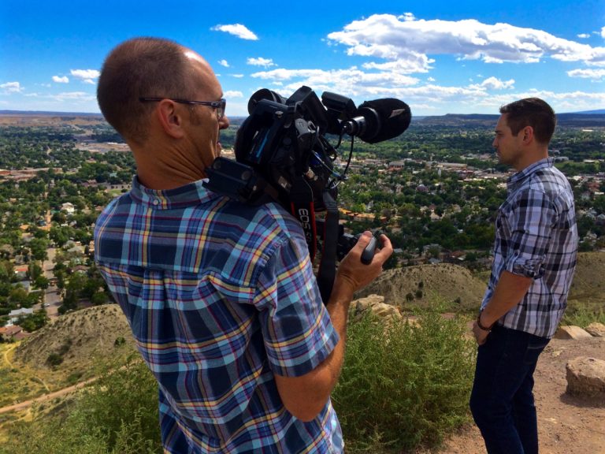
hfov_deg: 61.7
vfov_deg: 48.2
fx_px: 507
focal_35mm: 29
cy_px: 227
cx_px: 302
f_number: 2.2
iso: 32
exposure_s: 1/2160
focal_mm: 4.15
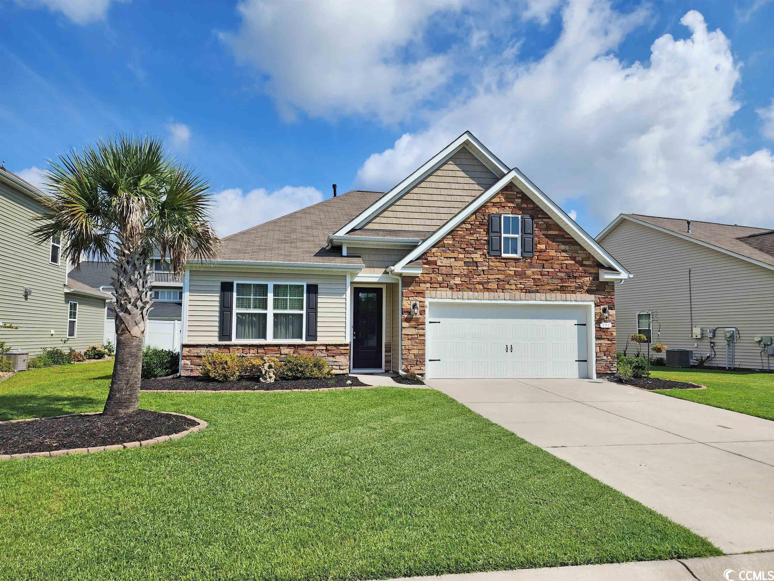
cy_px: 290
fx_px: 514
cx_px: 387
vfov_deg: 58.9
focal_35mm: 23
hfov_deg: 73.9
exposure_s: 1/1804
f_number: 1.8
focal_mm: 6.4
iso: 12
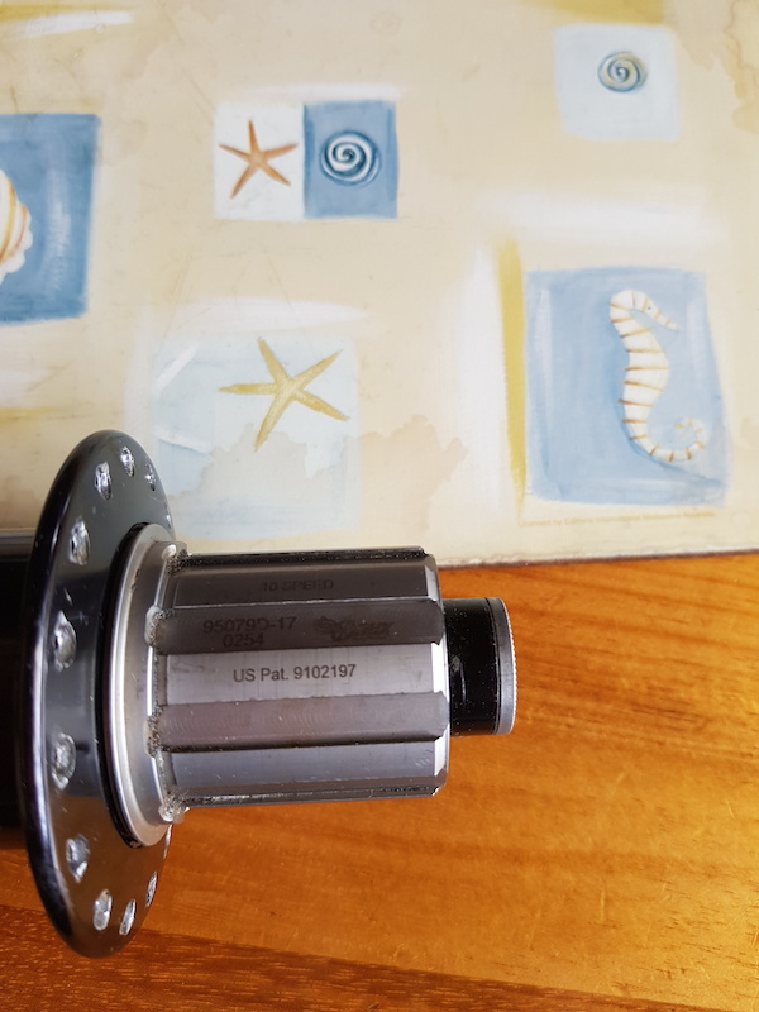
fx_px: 760
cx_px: 380
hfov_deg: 53.1
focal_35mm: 26
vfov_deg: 67.3
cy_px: 506
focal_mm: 4.2
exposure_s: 1/50
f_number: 1.7
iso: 50
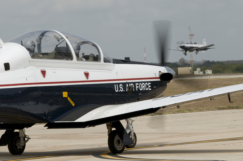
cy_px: 80
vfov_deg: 4.9
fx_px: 1871
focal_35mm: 278
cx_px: 122
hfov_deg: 7.4
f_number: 16
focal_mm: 185
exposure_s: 1/250
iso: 200
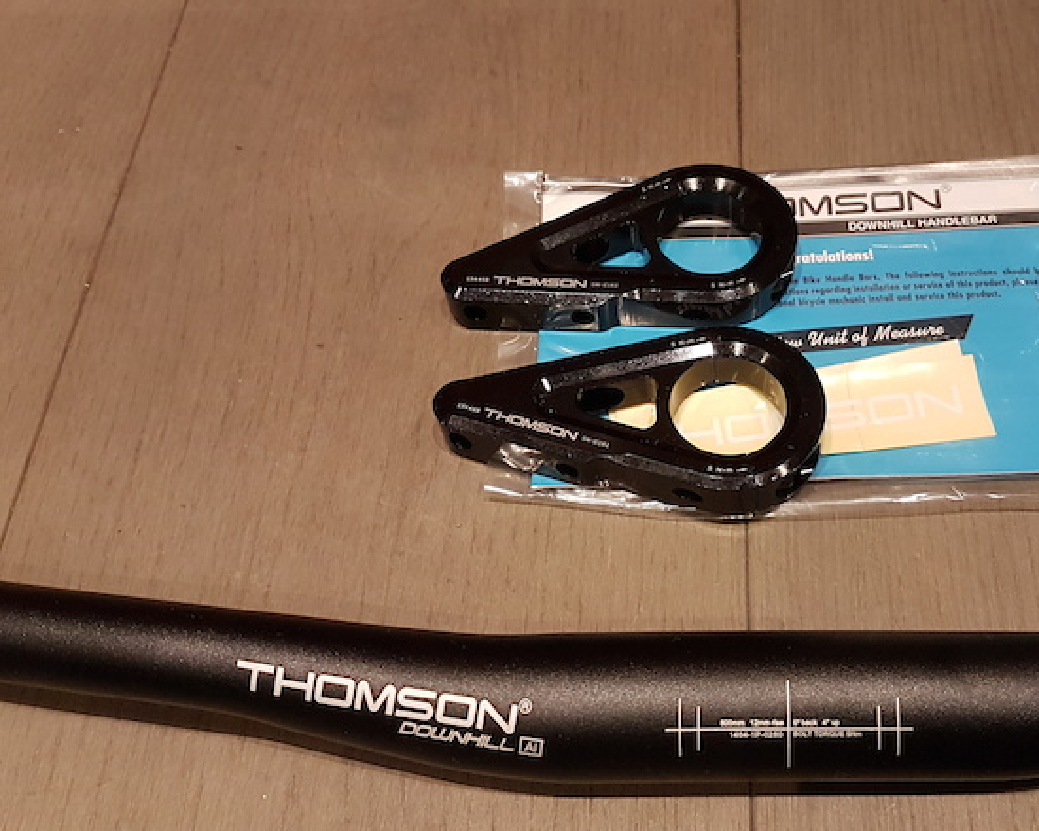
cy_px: 362
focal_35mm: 37
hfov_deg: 48.0
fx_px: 1138
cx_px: 717
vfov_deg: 40.0
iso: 200
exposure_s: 1/11
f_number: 1.7
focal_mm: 4.2
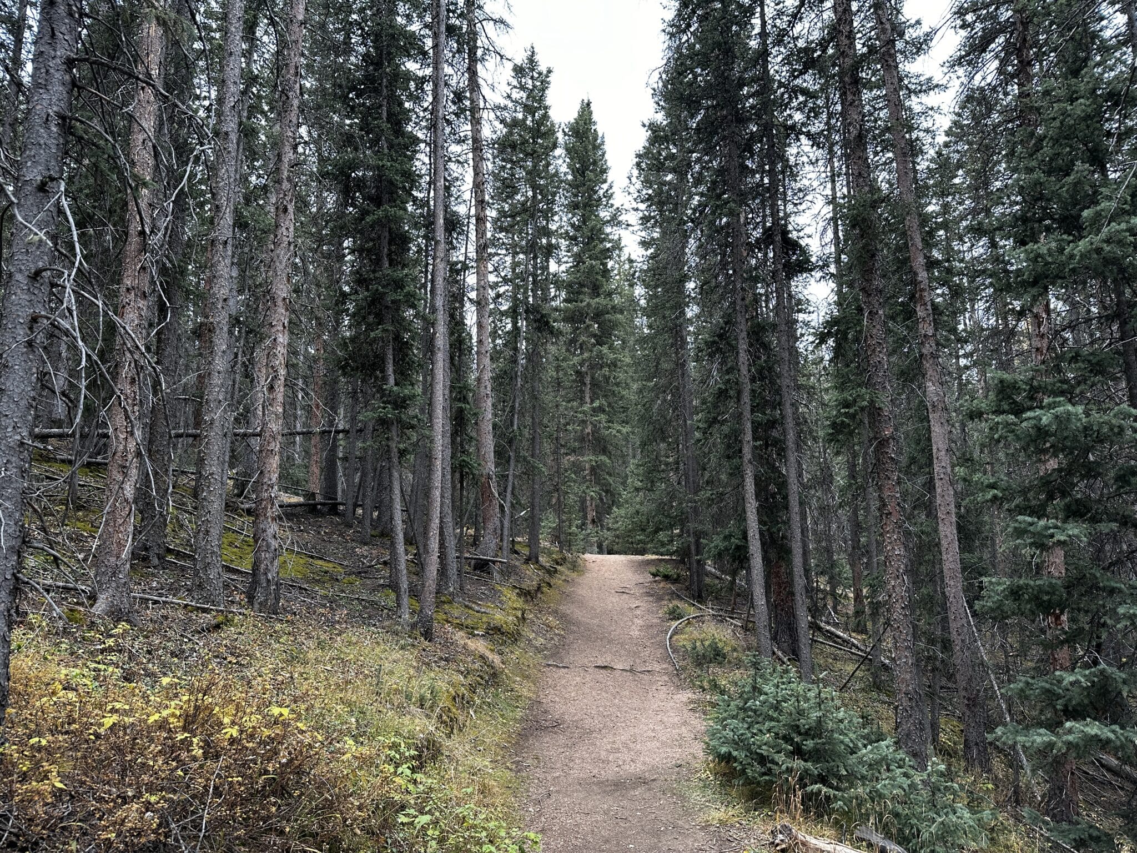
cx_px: 568
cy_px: 426
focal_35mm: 24
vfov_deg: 56.8
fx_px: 788
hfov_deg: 71.6
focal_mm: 6.86
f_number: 1.78
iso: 80
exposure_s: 1/204
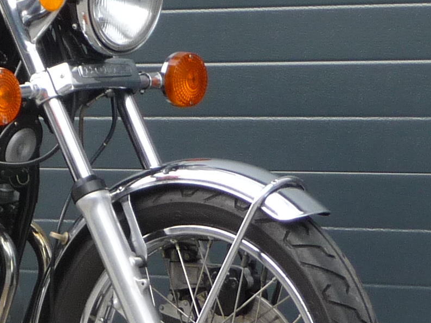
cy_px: 218
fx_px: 2950
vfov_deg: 6.3
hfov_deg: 8.2
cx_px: -121
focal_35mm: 237
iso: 100
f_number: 4.3
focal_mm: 9.3
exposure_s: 1/100
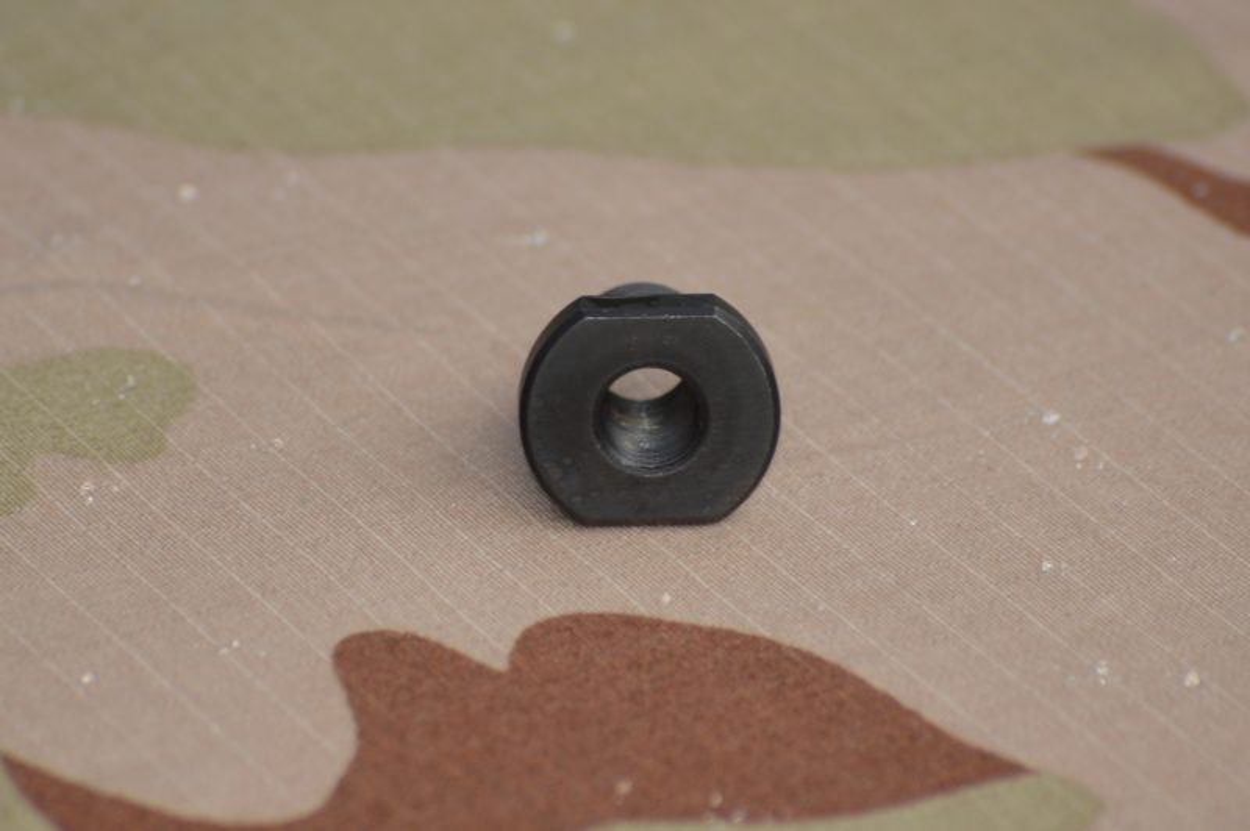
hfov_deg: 11.8
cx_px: 625
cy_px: 416
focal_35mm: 174
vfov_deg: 7.9
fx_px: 6037
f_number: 4.8
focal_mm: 116
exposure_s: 1/200
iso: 100
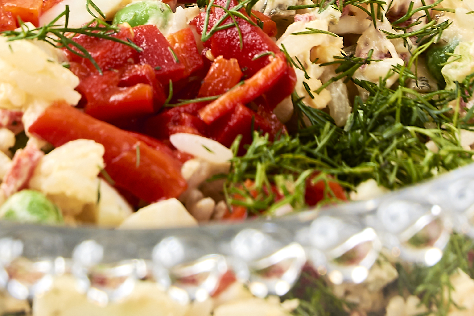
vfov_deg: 4.8
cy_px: -119
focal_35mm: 286
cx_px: 152
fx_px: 3771
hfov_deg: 7.2
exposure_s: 1/100
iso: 100
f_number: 8
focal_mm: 65
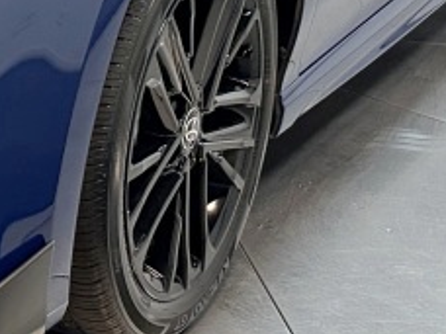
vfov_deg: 13.4
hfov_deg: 16.8
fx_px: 1391
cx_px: -192
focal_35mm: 108
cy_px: -45
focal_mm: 6.86
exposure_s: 1/60
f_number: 1.78
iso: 320
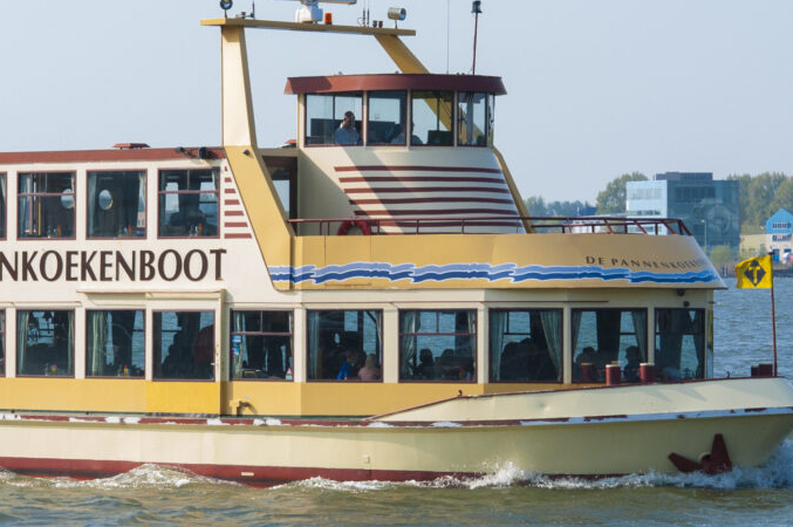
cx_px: 385
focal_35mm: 211
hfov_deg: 9.8
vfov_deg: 6.5
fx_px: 4643
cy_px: 233
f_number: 9
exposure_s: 1/1250
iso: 1000
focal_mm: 62
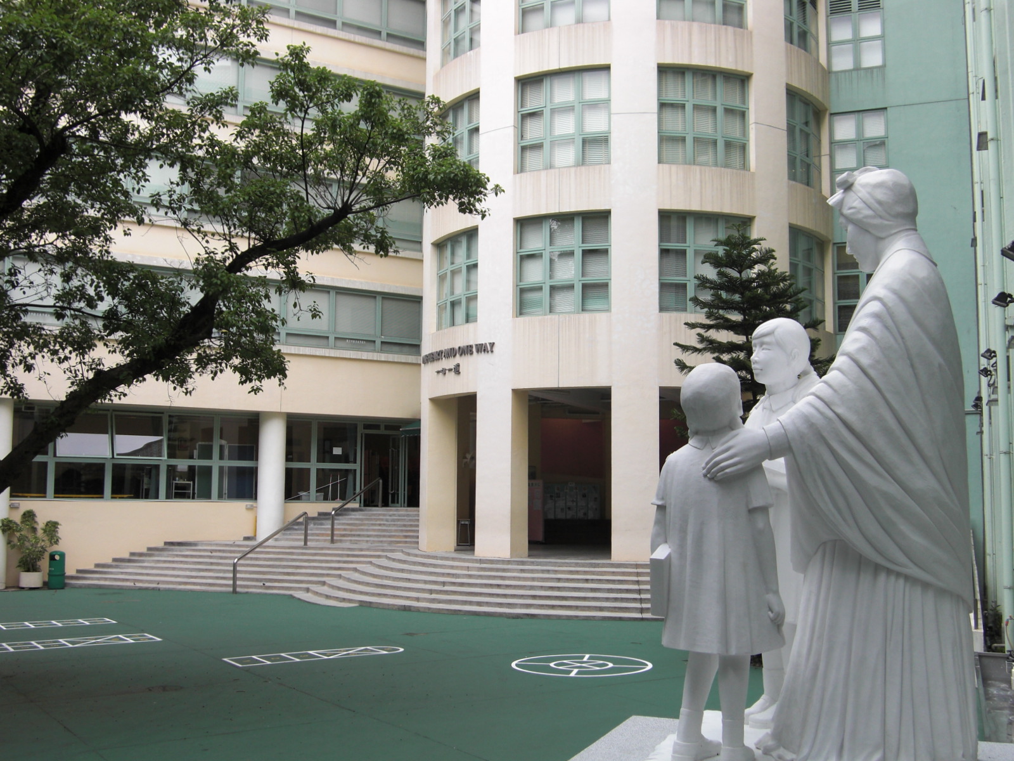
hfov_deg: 47.9
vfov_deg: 36.8
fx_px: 1142
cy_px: 380
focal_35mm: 39
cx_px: 507
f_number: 3
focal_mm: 6.9
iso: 50
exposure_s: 1/200
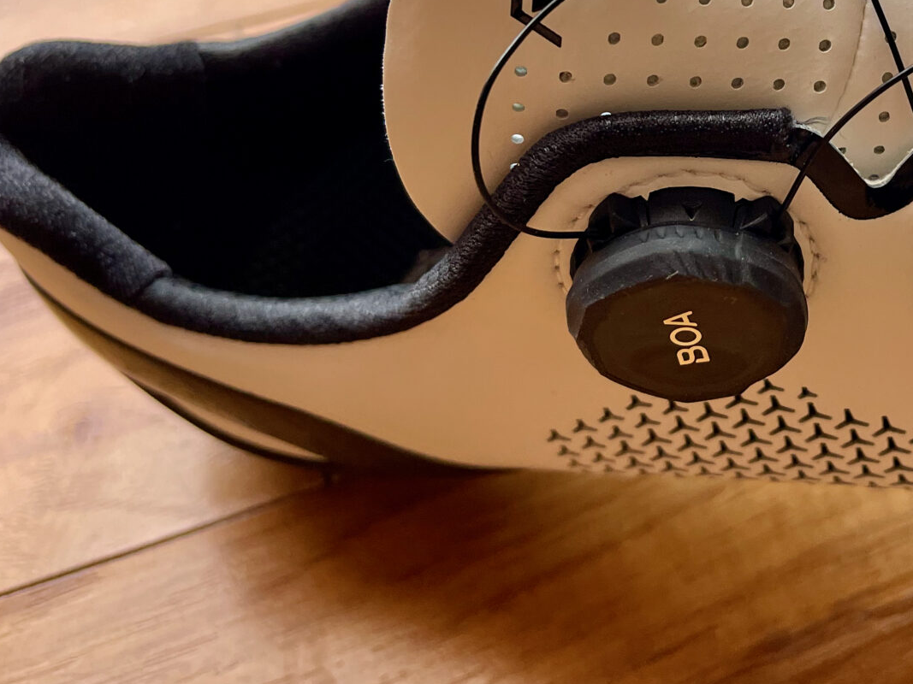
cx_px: 817
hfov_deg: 37.2
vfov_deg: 29.2
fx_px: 1266
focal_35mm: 48
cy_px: 91
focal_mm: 5.1
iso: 125
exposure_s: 1/104
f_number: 1.6
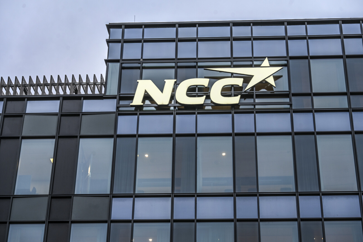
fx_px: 836
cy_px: 121
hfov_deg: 24.5
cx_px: 182
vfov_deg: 16.4
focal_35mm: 83
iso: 280
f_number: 6.3
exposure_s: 1/50
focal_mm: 83
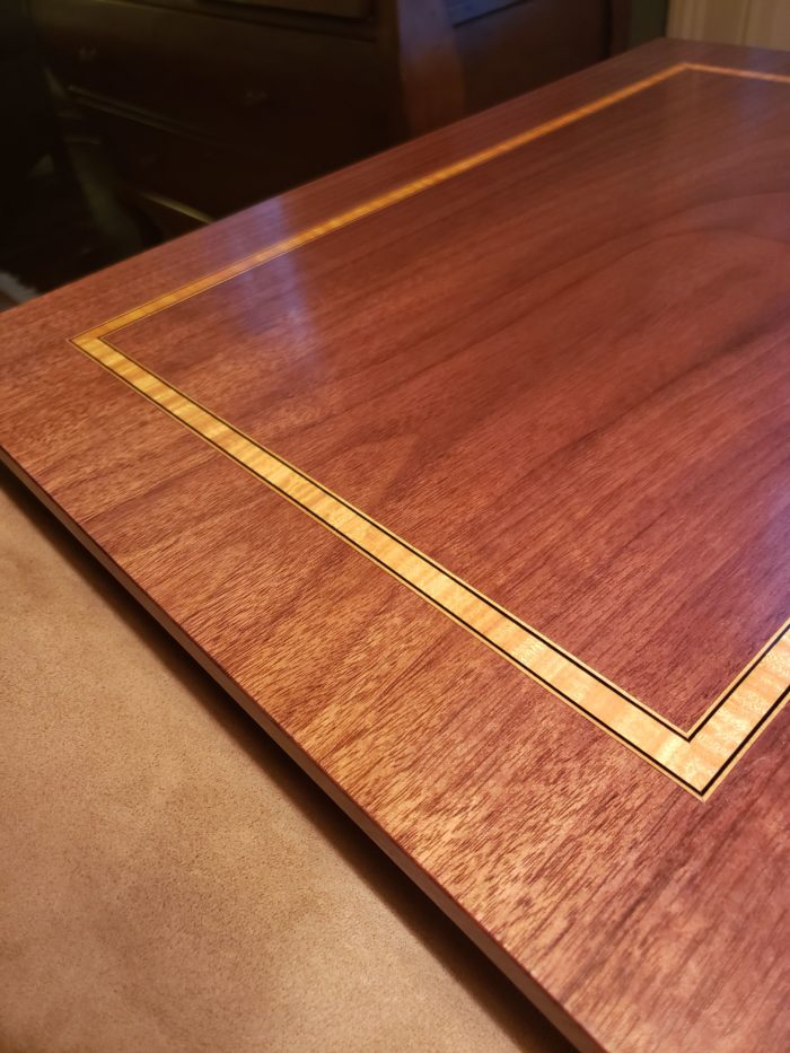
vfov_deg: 67.3
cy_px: 526
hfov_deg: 53.1
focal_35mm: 26
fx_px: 791
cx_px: 395
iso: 250
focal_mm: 4.3
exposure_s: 1/30
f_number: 1.5
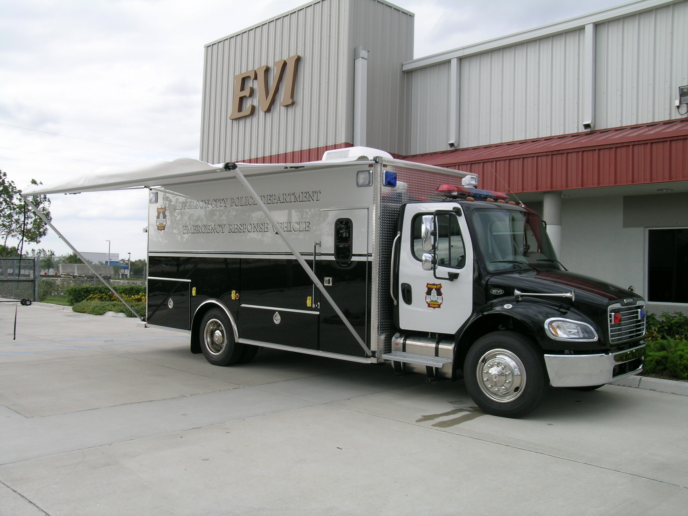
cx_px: 344
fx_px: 696
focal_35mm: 35
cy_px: 258
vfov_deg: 40.7
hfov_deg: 52.6
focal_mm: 7.2
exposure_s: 1/189
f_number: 6
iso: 50
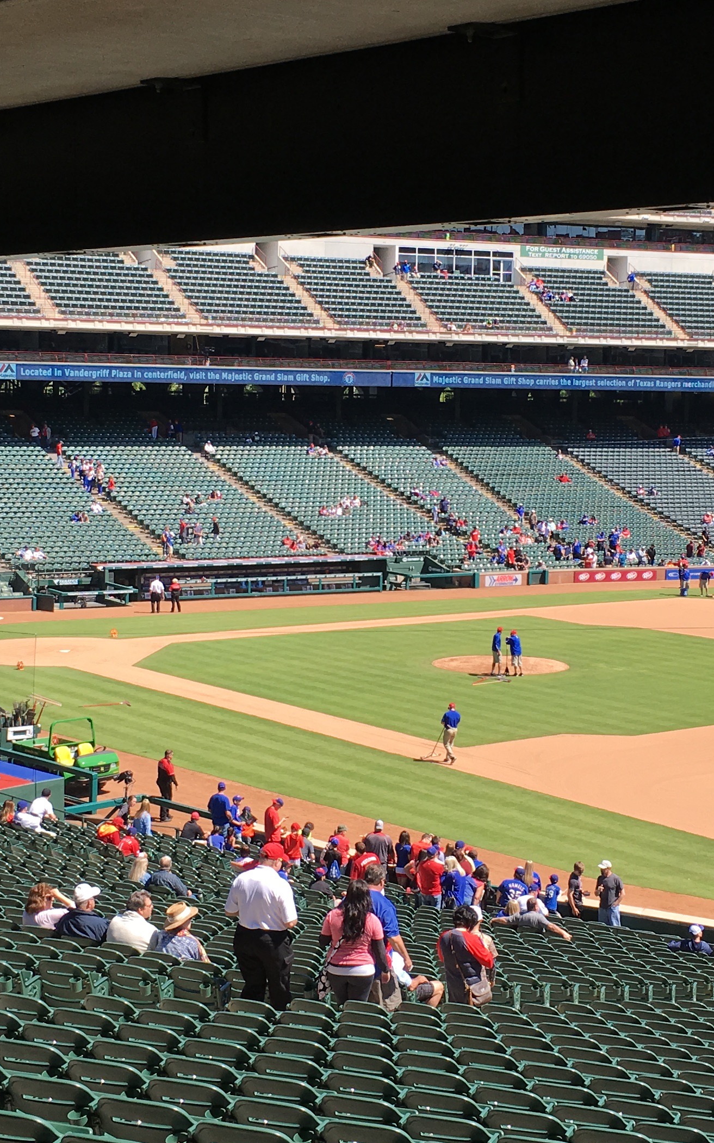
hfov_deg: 22.0
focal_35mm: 59
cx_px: 375
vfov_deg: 34.5
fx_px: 1837
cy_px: 561
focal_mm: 4.15
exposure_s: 1/845
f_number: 2.2
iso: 25
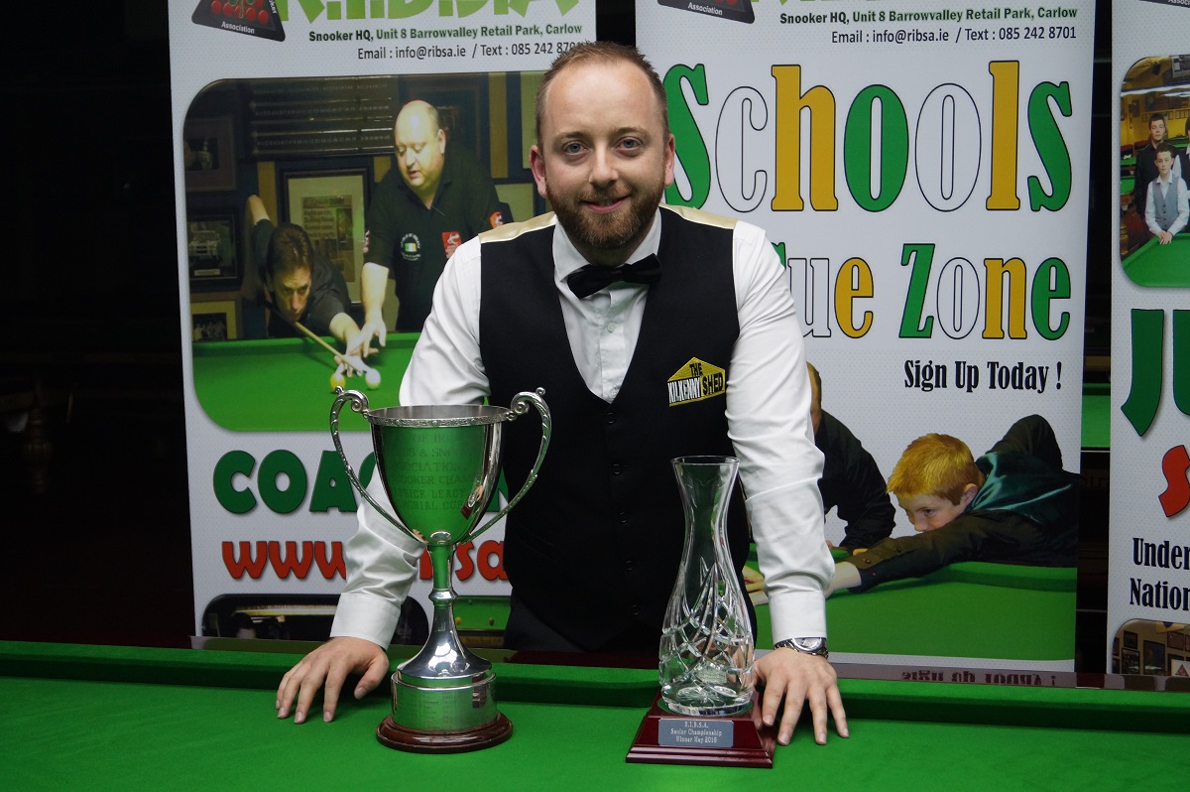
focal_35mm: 45
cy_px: 396
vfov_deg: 29.8
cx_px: 595
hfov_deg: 43.6
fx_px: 1486
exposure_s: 1/160
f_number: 4.5
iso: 800
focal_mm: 30
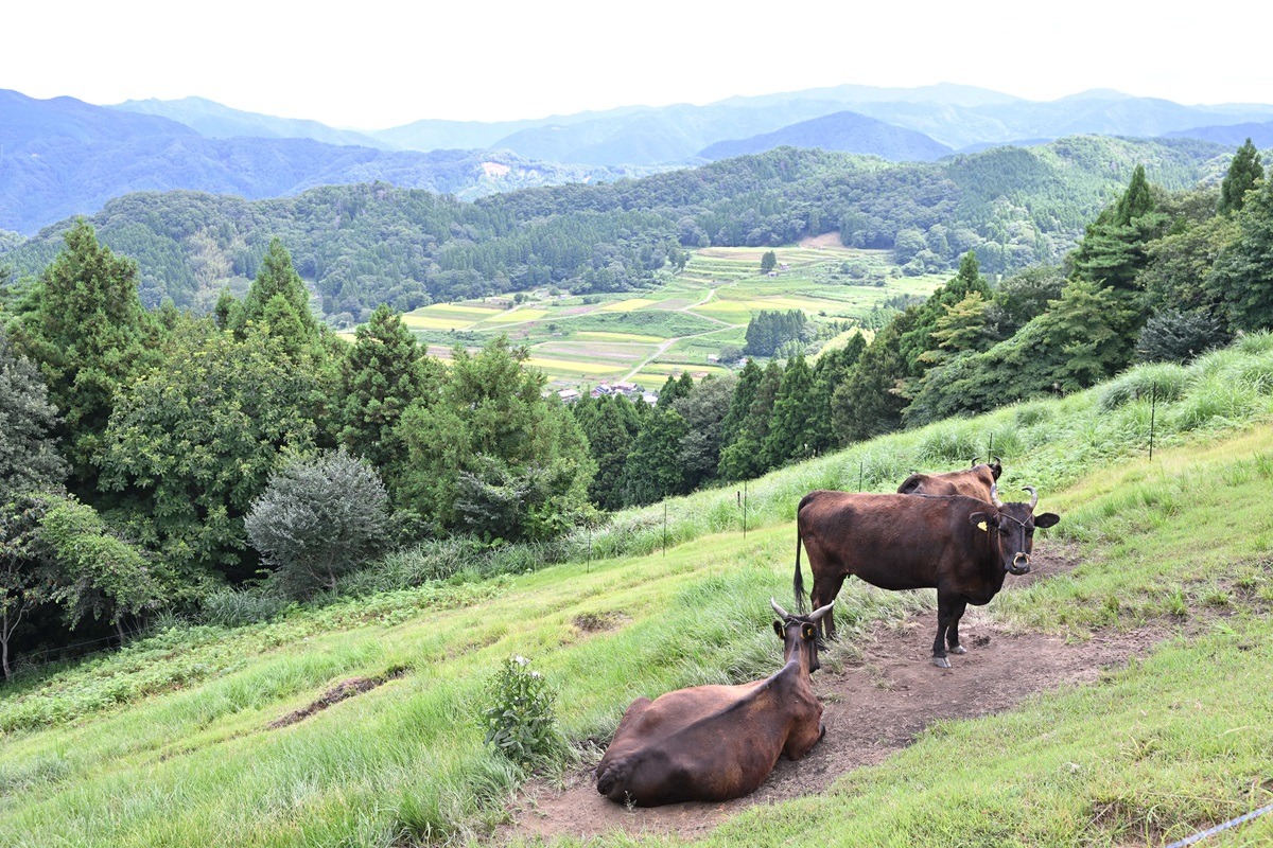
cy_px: 424
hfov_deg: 50.7
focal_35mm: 38
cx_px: 636
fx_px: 1344
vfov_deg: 35.1
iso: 200
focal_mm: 38
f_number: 5
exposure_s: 1/200
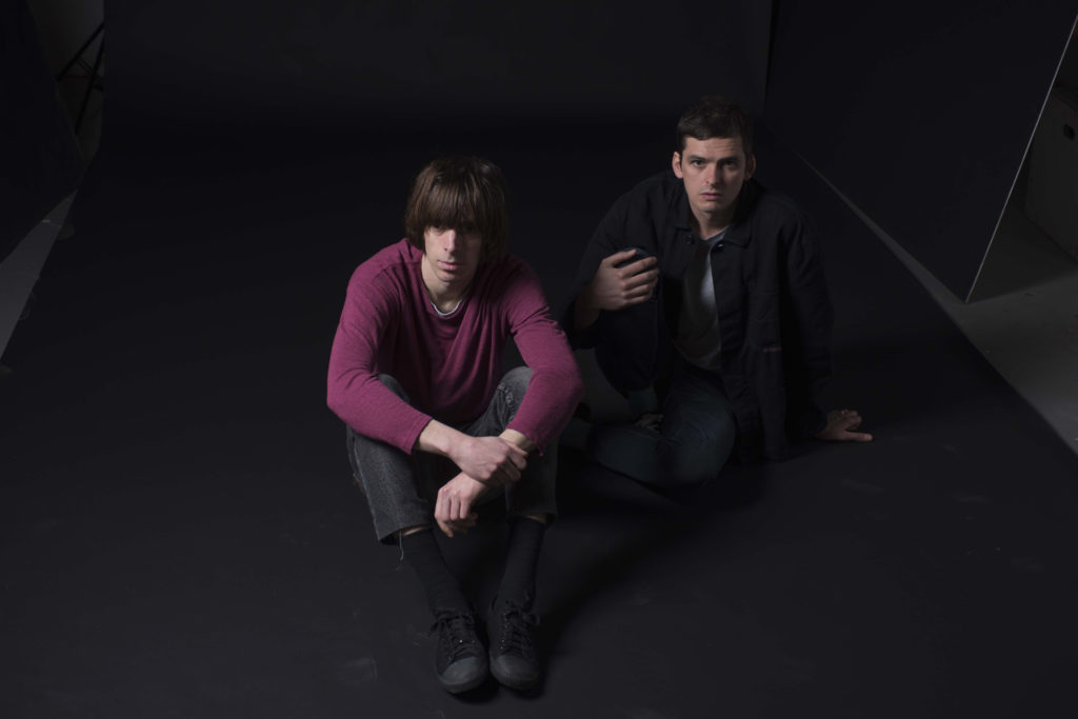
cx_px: 539
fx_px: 1677
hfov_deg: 35.6
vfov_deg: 24.2
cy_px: 360
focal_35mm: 56
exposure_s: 1/160
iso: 100
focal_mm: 56
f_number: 3.5
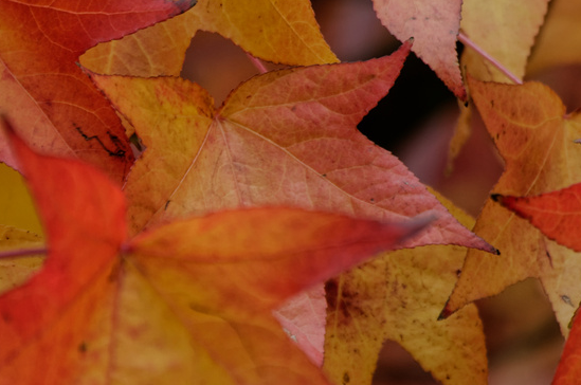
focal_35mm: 1334
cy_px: 127
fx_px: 21491
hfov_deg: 1.5
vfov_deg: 1.0
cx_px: -28
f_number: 7.1
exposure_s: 1/80
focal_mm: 300
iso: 200
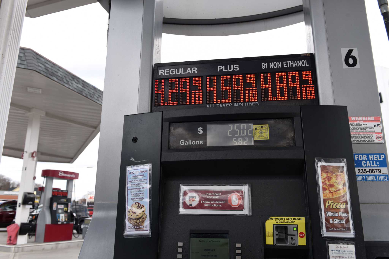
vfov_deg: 42.4
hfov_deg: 60.3
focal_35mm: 31
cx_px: 194
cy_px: 130
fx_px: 335
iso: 80
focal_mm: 31
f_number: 7.1
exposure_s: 1/100
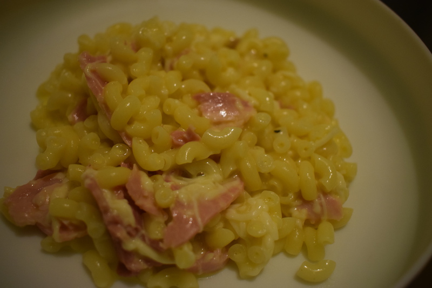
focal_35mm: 36
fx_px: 432
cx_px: 216
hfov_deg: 53.1
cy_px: 144
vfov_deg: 36.9
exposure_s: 1/60
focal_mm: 24
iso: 1000
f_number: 4
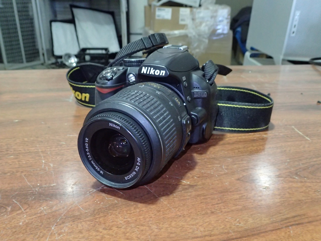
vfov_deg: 46.8
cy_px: 120
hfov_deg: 60.0
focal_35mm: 30
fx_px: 278
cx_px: 160
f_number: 3.2
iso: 800
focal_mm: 5.5
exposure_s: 1/25
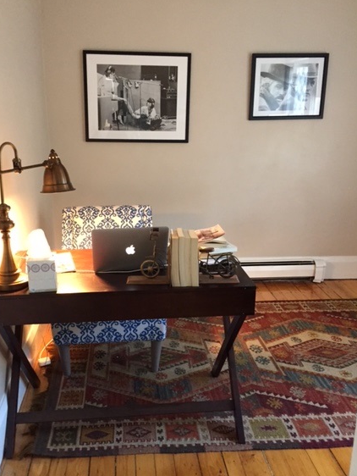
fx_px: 453
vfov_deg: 55.3
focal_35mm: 33
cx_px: 158
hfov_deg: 42.9
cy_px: 247
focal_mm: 4.15
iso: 250
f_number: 2.2
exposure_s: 1/24
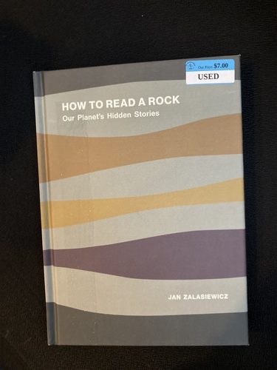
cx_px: 138
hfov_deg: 49.7
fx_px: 299
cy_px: 185
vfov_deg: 63.4
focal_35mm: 28
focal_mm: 3.99
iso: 640
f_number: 1.8
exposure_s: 1/30
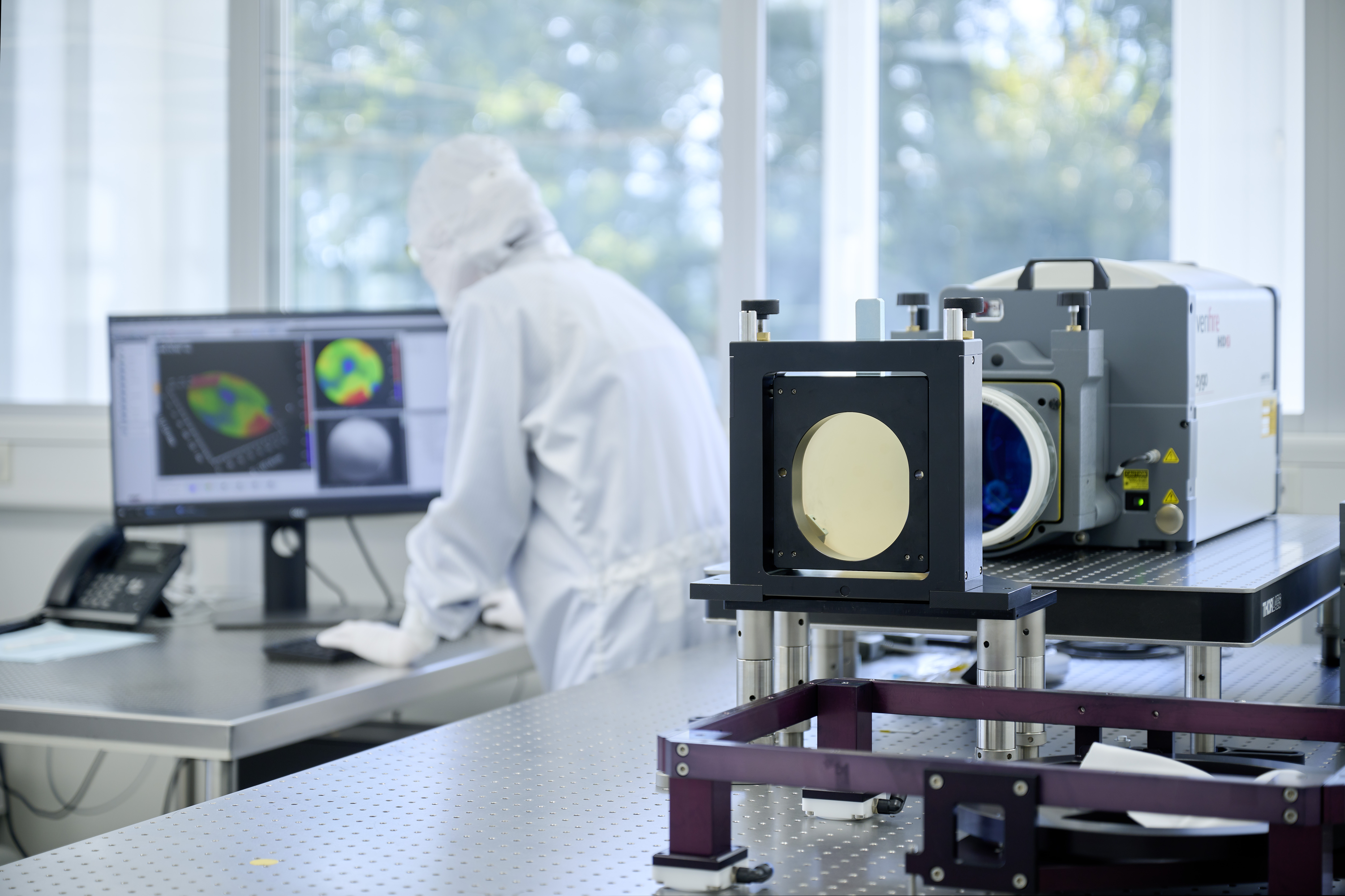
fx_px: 2615
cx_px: 672
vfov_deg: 19.5
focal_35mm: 70
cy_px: 448
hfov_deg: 28.8
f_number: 2.8
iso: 100
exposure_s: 1/100
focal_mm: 70
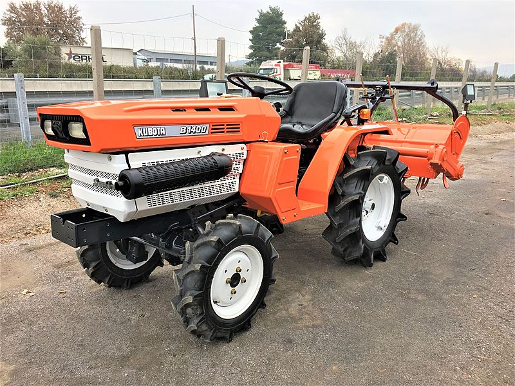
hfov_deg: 61.7
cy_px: 193
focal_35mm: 29
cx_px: 258
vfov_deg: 48.2
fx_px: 431
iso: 25
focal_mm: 4.15
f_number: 2.2
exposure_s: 1/100
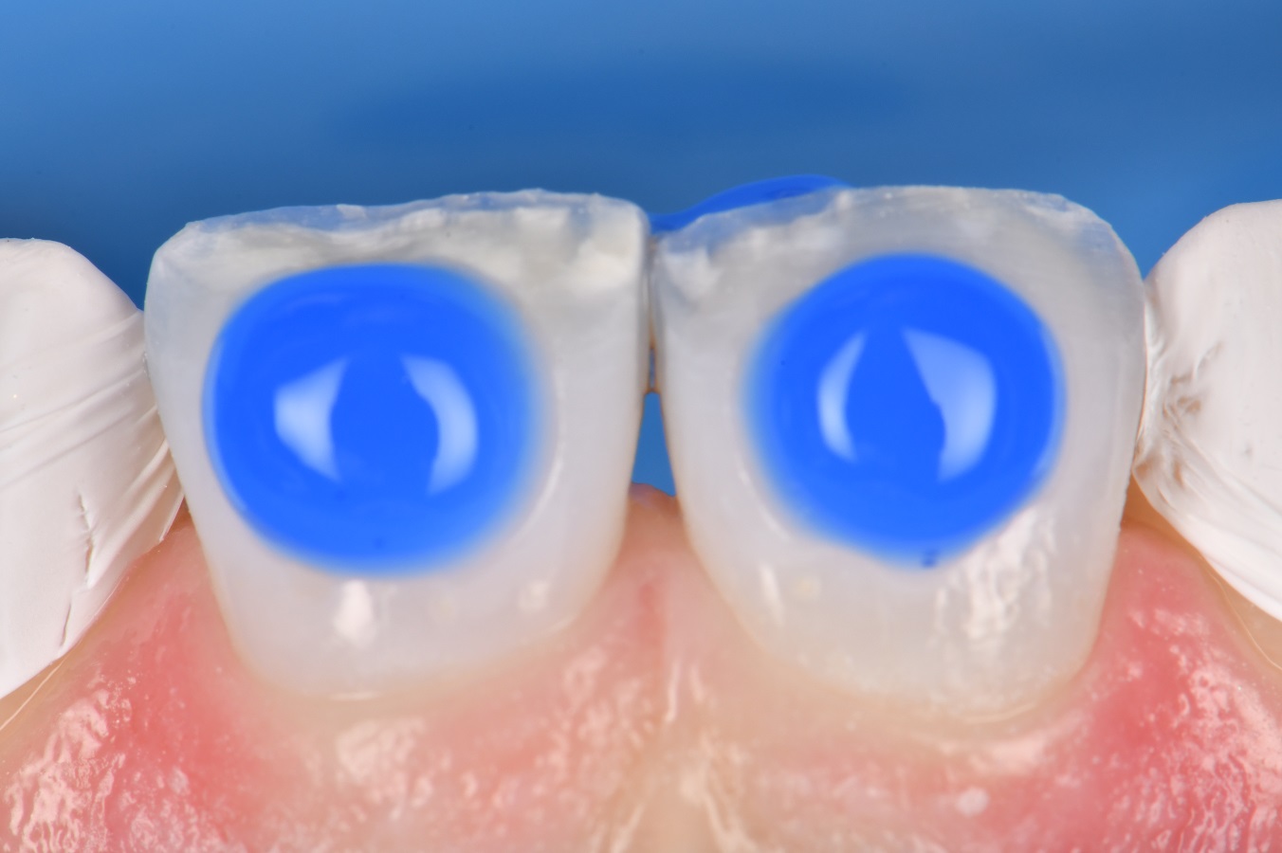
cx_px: 641
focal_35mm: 157
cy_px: 426
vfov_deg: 8.7
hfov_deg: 13.1
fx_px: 5588
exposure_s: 1/200
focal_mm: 105
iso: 200
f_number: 32
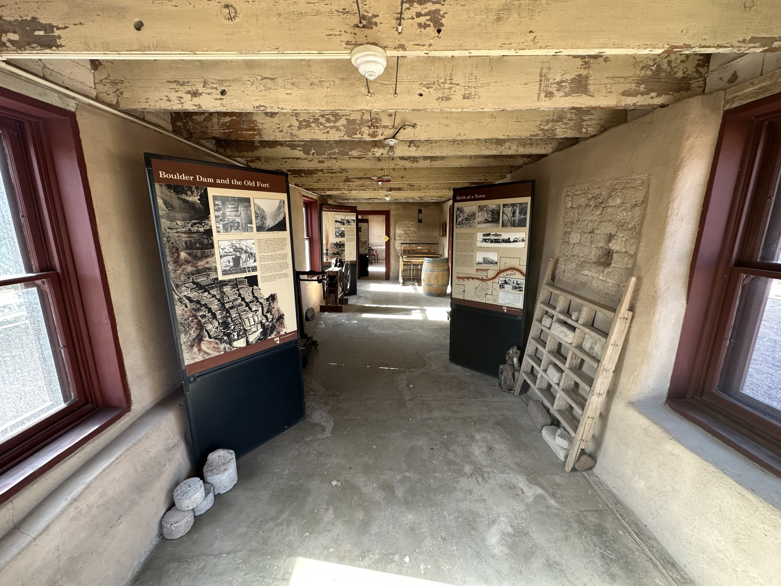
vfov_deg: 85.7
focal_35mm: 14
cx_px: 390
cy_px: 293
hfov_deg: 102.1
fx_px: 316
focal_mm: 2.22
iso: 125
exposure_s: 1/99
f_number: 2.2
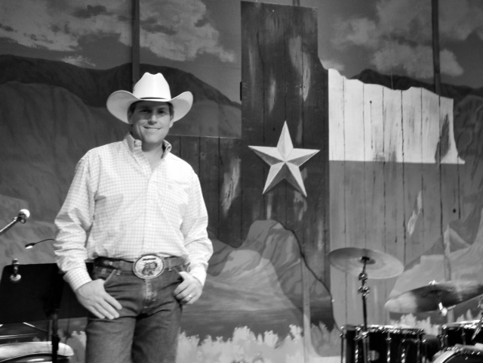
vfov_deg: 27.5
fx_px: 740
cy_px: 182
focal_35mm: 53
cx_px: 242
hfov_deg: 36.2
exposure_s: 1/13
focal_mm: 9.1
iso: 400
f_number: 3.9
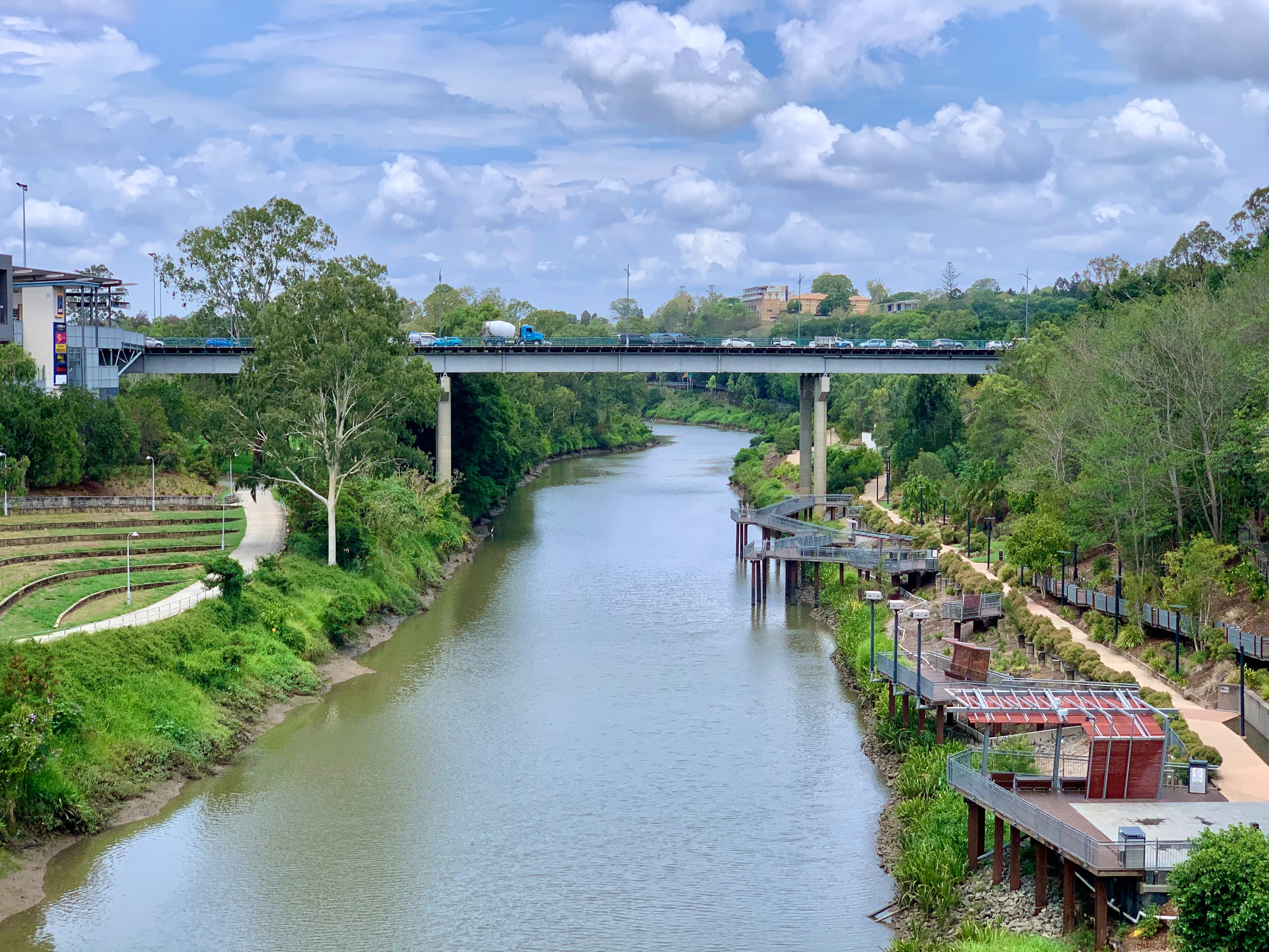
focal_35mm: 52
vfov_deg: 28.0
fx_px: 1906
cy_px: 476
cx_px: 634
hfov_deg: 36.8
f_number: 2.4
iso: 16
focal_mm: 6
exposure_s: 1/1410
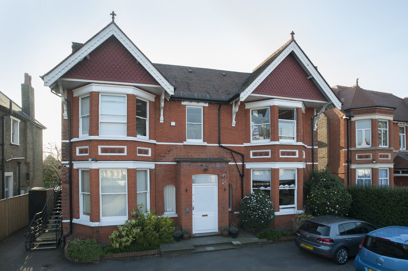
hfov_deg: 93.3
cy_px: 136
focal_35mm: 17
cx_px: 204
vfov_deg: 70.4
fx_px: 193
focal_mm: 17
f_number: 9
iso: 800
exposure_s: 1/250
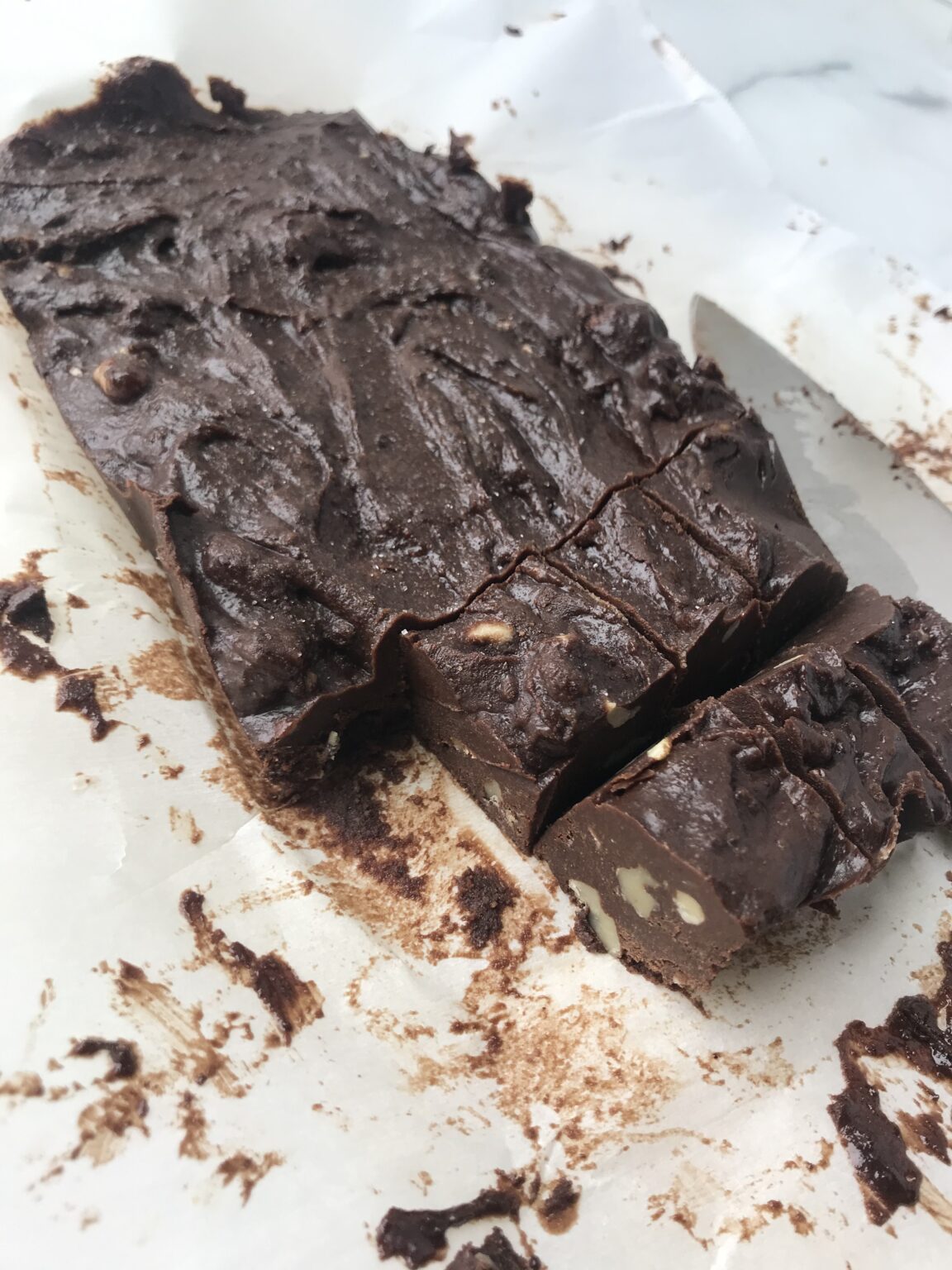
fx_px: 1027
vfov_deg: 63.4
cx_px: 476
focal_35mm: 28
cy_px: 635
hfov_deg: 49.7
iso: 20
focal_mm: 3.99
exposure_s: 1/169
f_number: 1.8
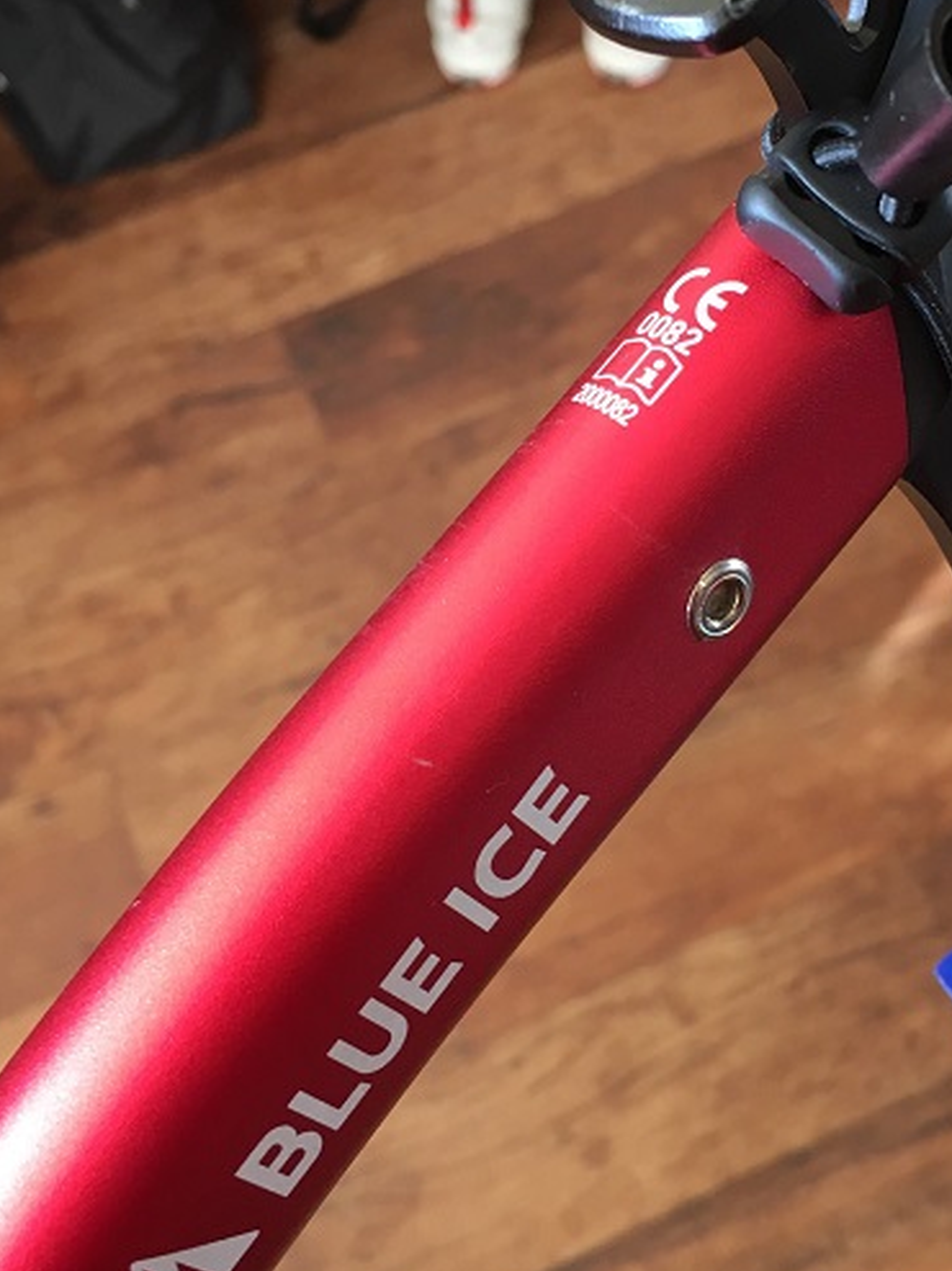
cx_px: 520
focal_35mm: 47
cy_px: 522
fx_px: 1725
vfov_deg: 40.3
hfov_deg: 30.8
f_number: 2.2
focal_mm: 4.15
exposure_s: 1/30
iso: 64
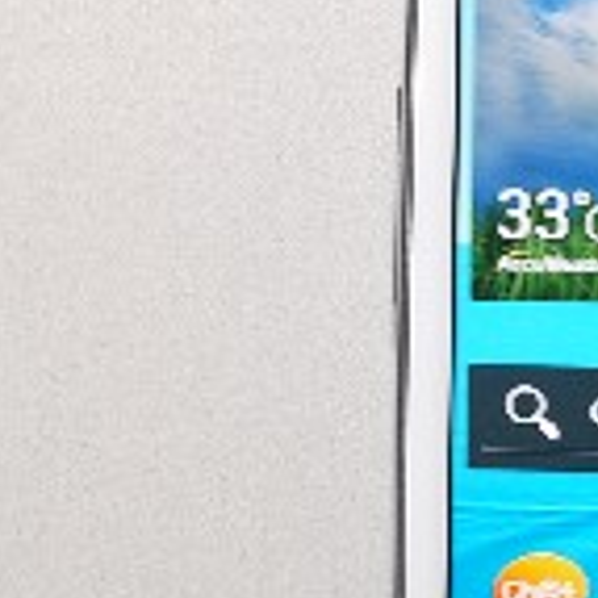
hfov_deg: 11.7
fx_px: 2912
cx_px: 435
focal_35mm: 149
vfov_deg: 11.7
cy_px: 397
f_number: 8
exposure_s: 1/10
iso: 200
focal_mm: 26
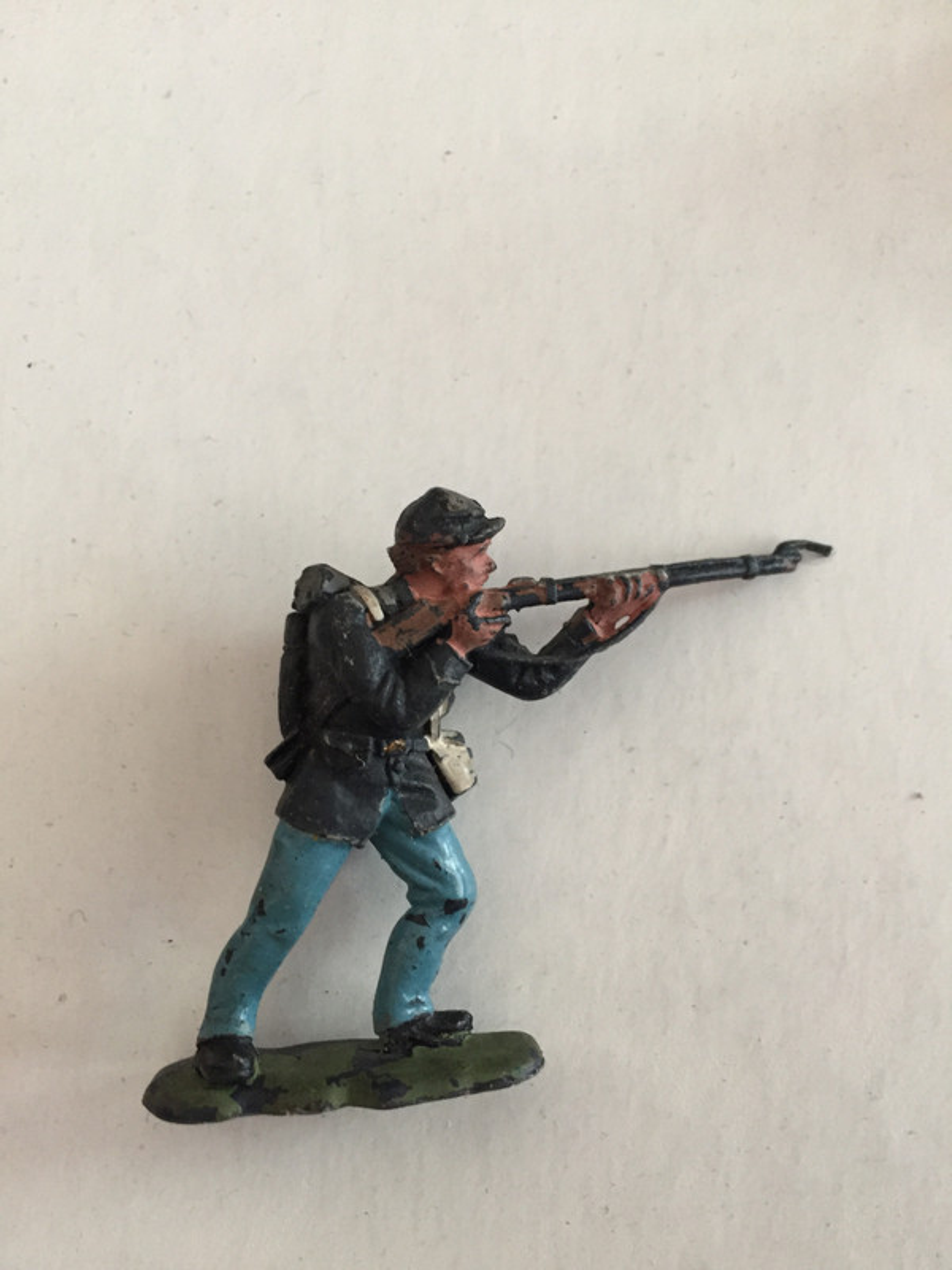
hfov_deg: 48.2
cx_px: 476
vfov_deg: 61.7
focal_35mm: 29
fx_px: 1063
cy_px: 635
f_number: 2.2
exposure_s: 1/33
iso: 200
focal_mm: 4.15
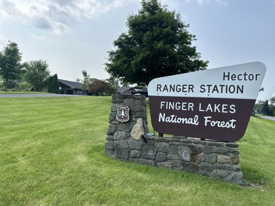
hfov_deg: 71.6
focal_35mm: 24
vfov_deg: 56.8
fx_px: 191
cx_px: 138
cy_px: 103
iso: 80
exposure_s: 1/4184
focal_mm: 6.86
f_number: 1.78
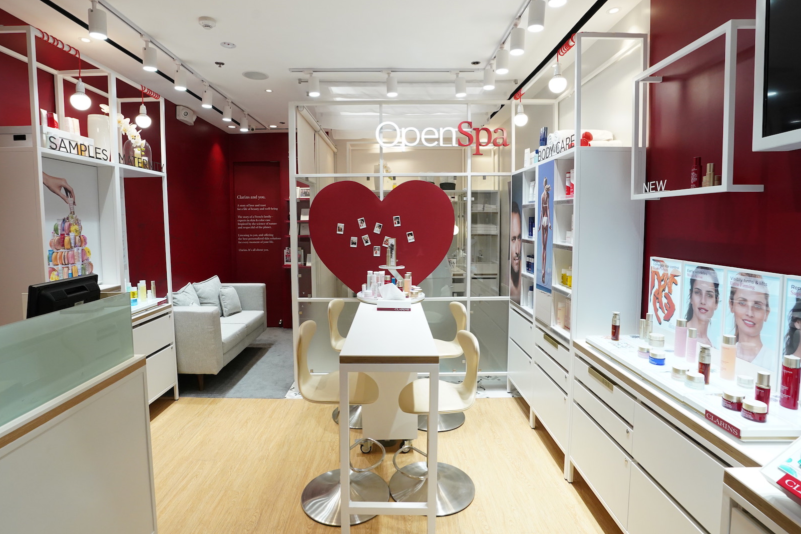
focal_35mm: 18
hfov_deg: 90.0
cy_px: 249
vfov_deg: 67.3
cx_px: 388
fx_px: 401
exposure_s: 1/250
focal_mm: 16
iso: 2500
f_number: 8
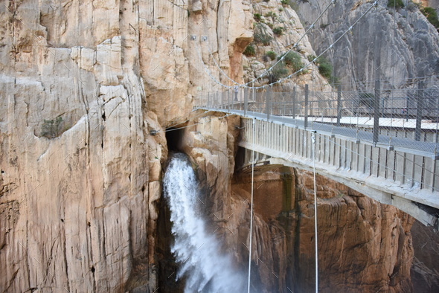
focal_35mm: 28
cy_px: 146
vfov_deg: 46.4
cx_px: 220
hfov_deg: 65.4
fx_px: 342
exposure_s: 1/400
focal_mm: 28
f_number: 3.5
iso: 640
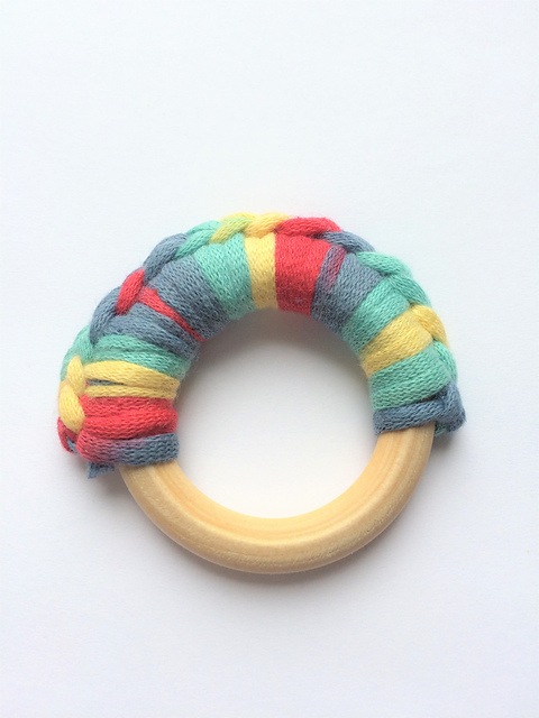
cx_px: 270
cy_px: 359
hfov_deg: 48.2
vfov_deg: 61.7
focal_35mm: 29
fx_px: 602
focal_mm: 4.15
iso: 32
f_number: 2.2
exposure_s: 1/208
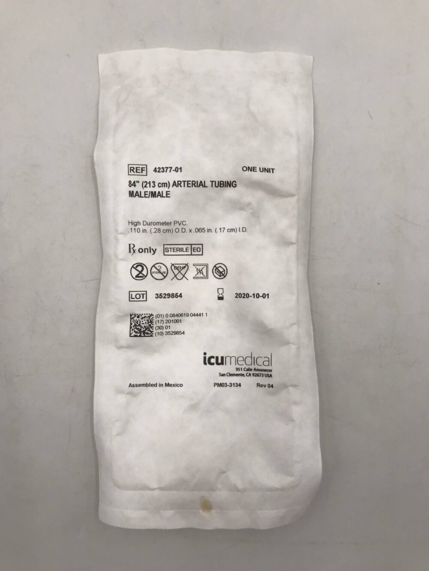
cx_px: 214
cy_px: 286
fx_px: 463
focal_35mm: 28
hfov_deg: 49.8
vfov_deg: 63.4
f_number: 1.8
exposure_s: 1/60
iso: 25
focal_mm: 3.99
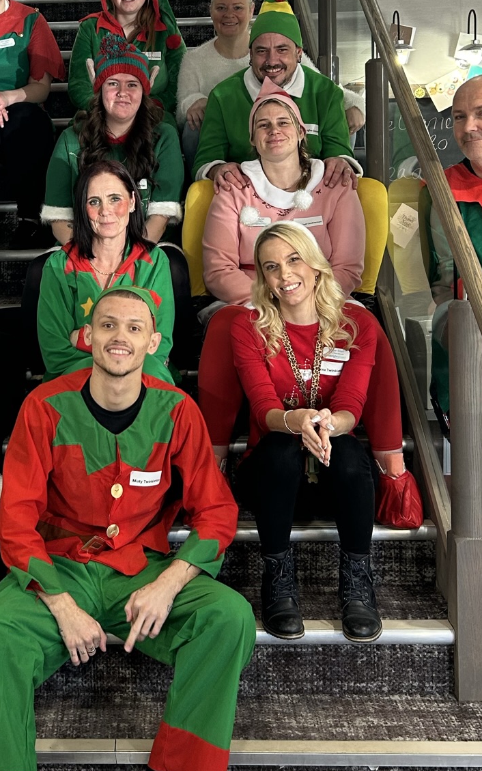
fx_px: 1050
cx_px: 97
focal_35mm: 50
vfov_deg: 39.4
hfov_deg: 25.4
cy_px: 208
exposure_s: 1/50
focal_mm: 5.7
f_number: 1.5
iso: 125
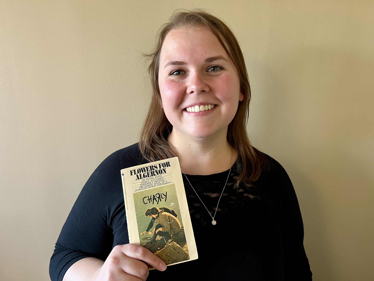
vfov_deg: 53.1
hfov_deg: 67.3
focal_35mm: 26
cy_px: 140
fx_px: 281
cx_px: 187
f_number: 1.5
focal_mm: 5.7
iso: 160
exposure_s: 1/60
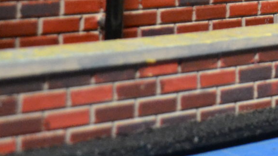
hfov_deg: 15.8
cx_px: 412
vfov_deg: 8.7
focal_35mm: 125
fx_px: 922
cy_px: -234
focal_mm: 18
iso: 2200
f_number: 3.5
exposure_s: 1/60
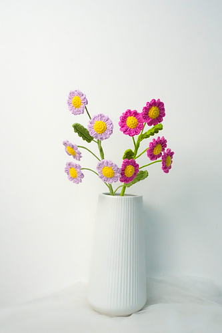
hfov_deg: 28.1
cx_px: 111
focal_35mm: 48
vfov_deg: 41.1
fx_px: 444
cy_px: 166
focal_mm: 48
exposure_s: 1/2000
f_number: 8
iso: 12800
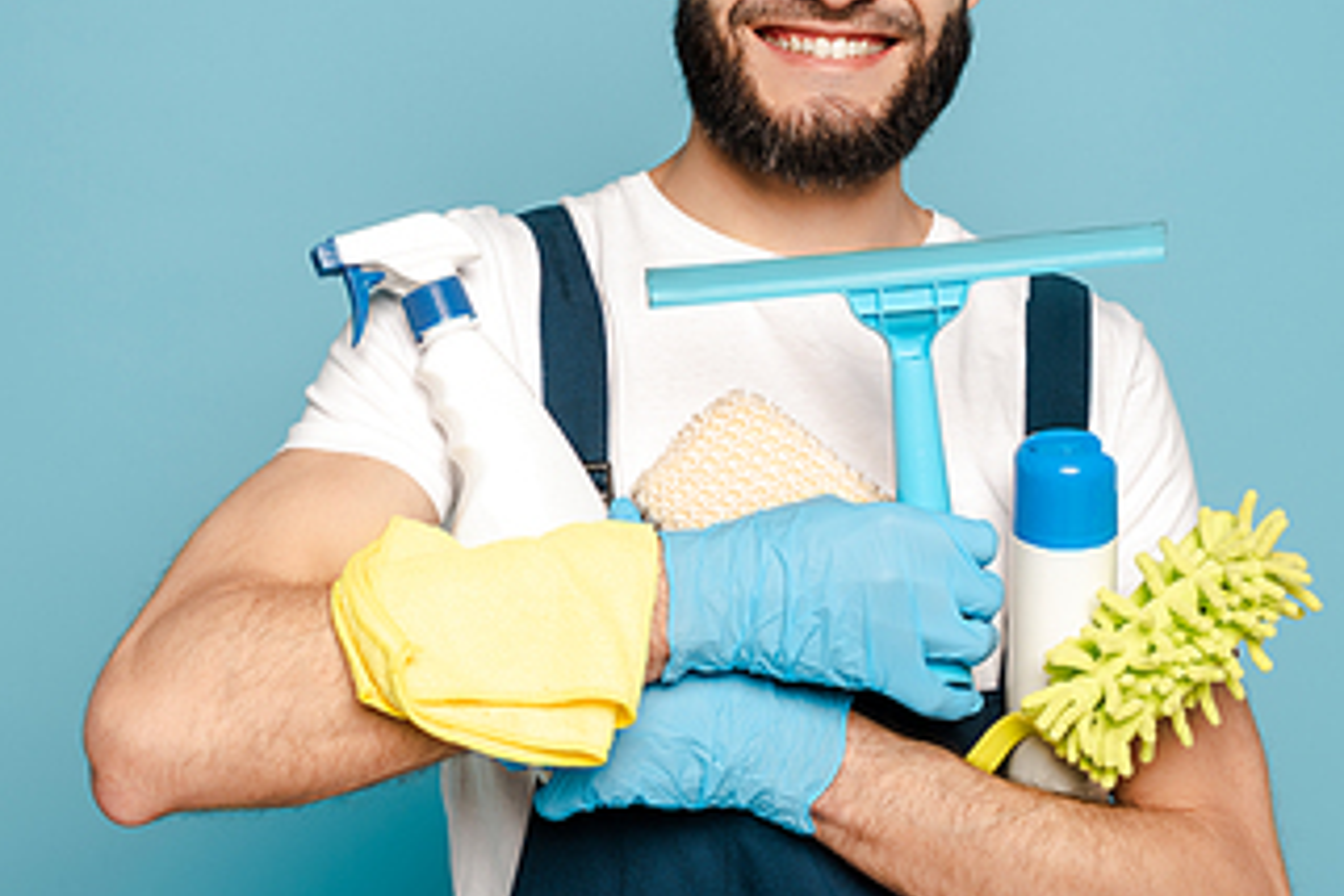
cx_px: 523
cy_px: 343
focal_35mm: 78
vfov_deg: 17.5
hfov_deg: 25.9
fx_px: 2912
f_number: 5
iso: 100
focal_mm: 50
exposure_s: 1/160
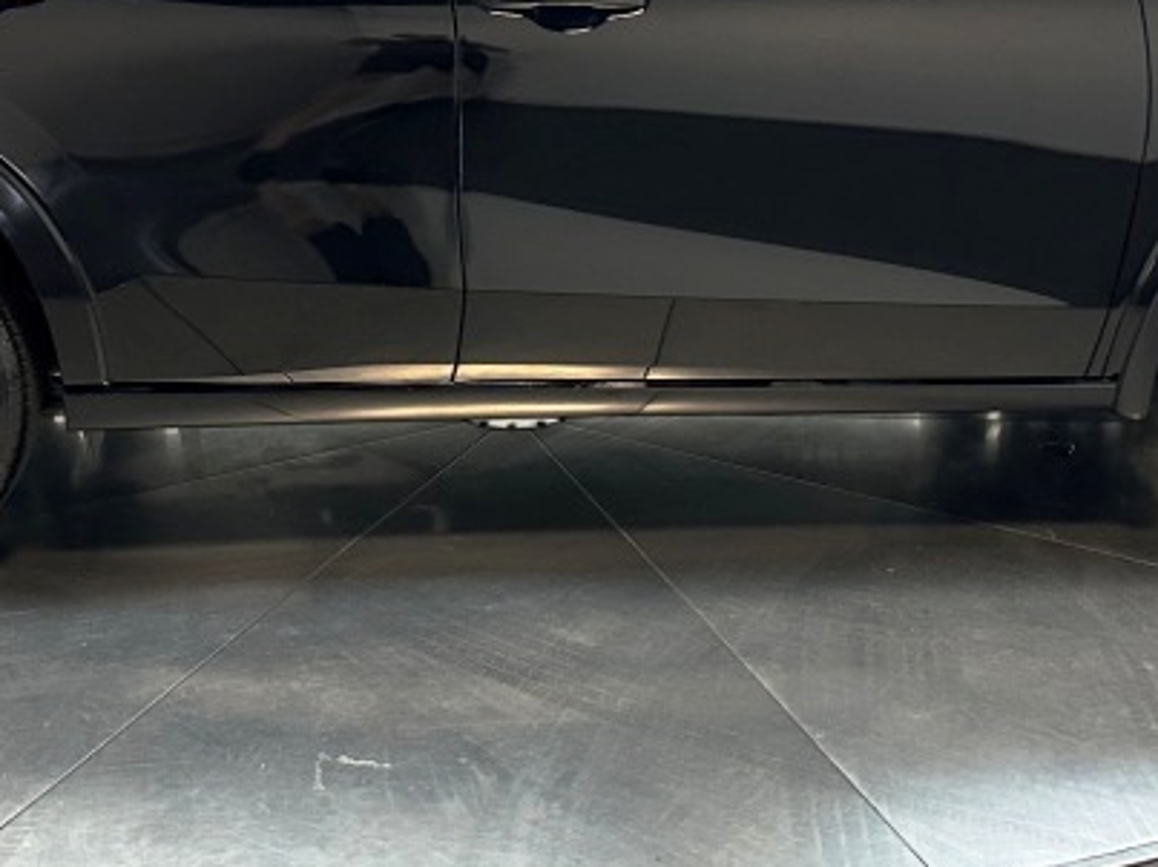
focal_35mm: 61
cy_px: 379
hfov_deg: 31.7
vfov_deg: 24.0
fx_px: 2040
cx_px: 546
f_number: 1.78
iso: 500
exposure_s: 1/60
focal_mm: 6.86
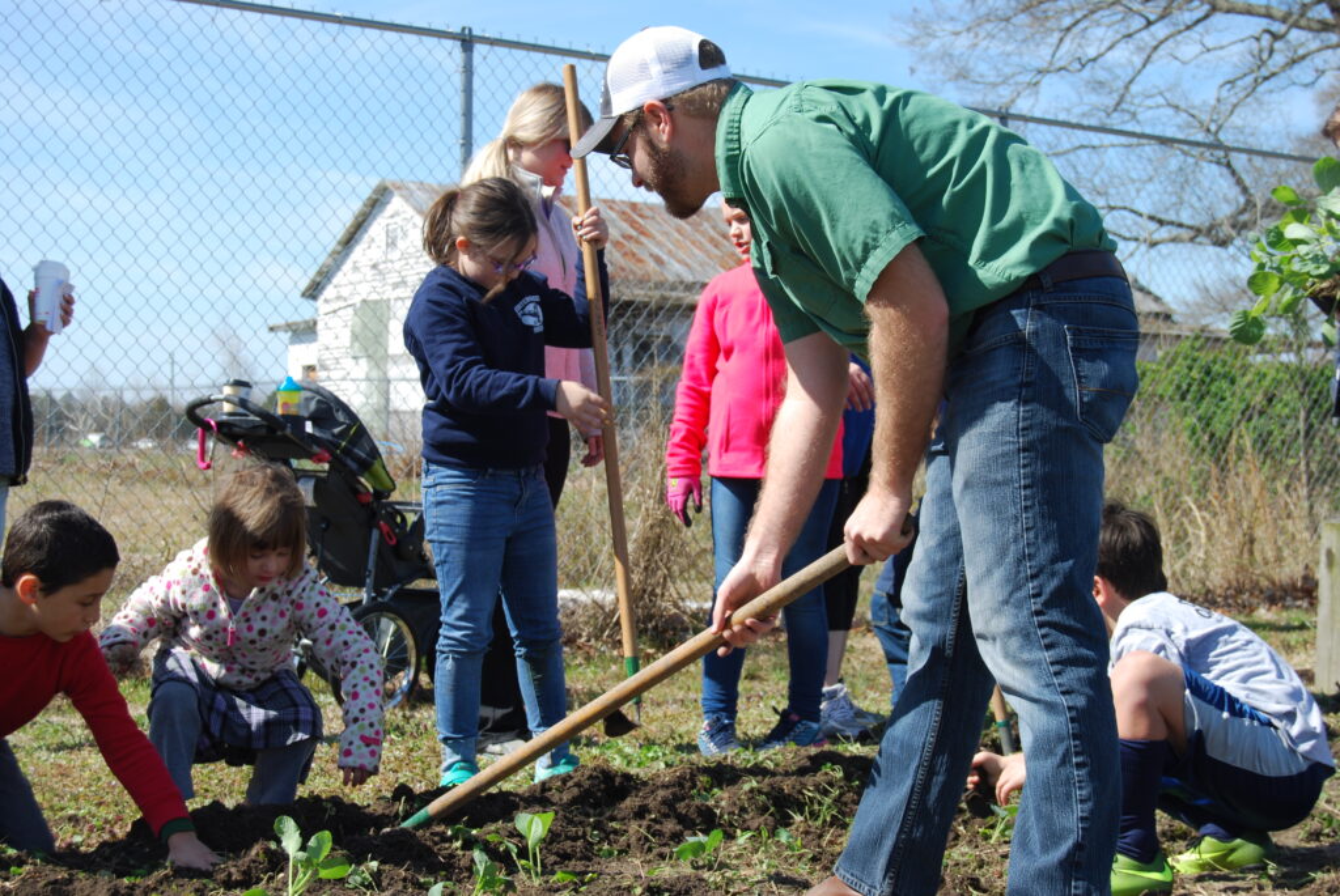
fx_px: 2347
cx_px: 670
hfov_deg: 31.9
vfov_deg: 21.6
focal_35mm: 63
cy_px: 448
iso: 100
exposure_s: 1/200
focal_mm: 42
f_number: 7.1
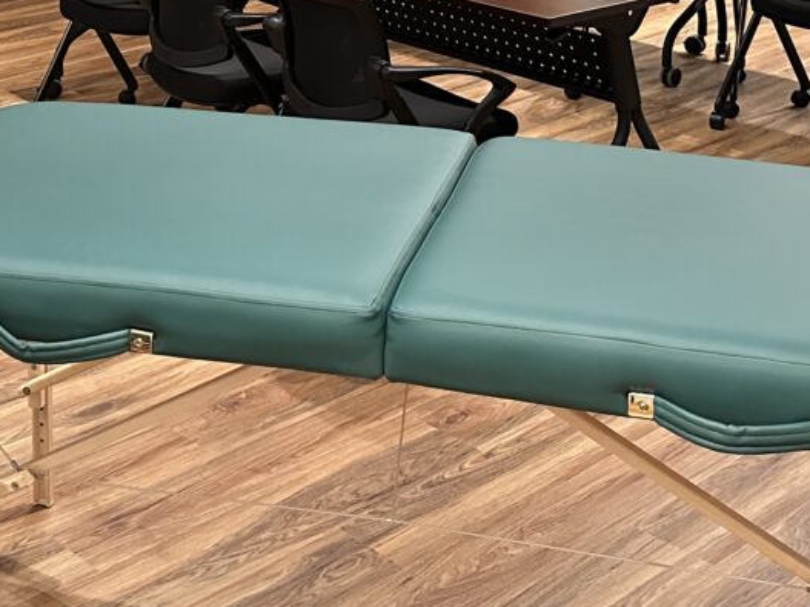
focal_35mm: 70
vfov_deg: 19.6
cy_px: -138
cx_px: 364
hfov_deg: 27.8
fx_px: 1638
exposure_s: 1/40
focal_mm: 6.86
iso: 800
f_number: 1.78
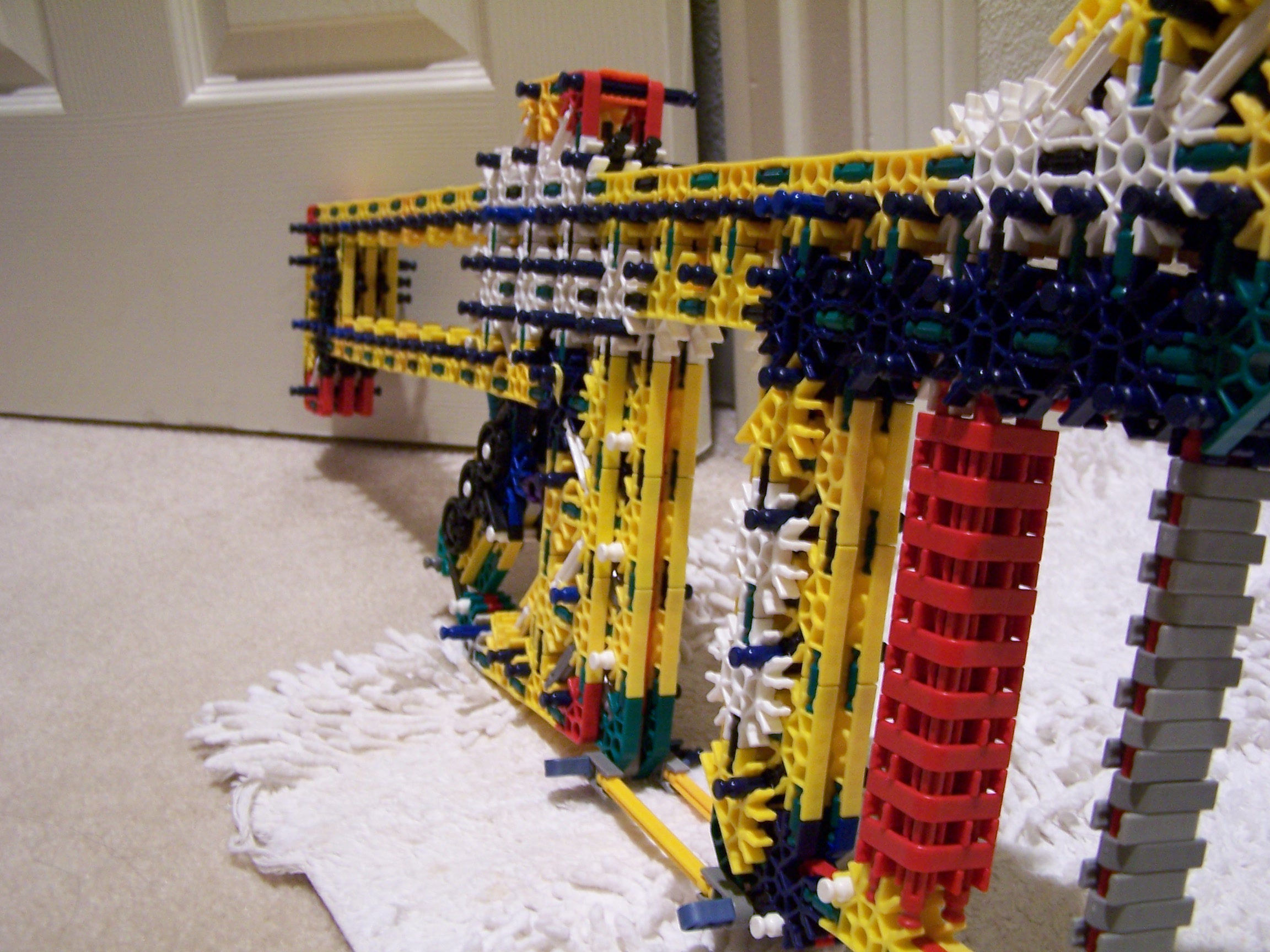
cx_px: 635
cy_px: 476
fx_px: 1394
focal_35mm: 38
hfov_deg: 49.0
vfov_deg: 37.7
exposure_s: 1/10
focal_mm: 6.3
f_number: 2.8
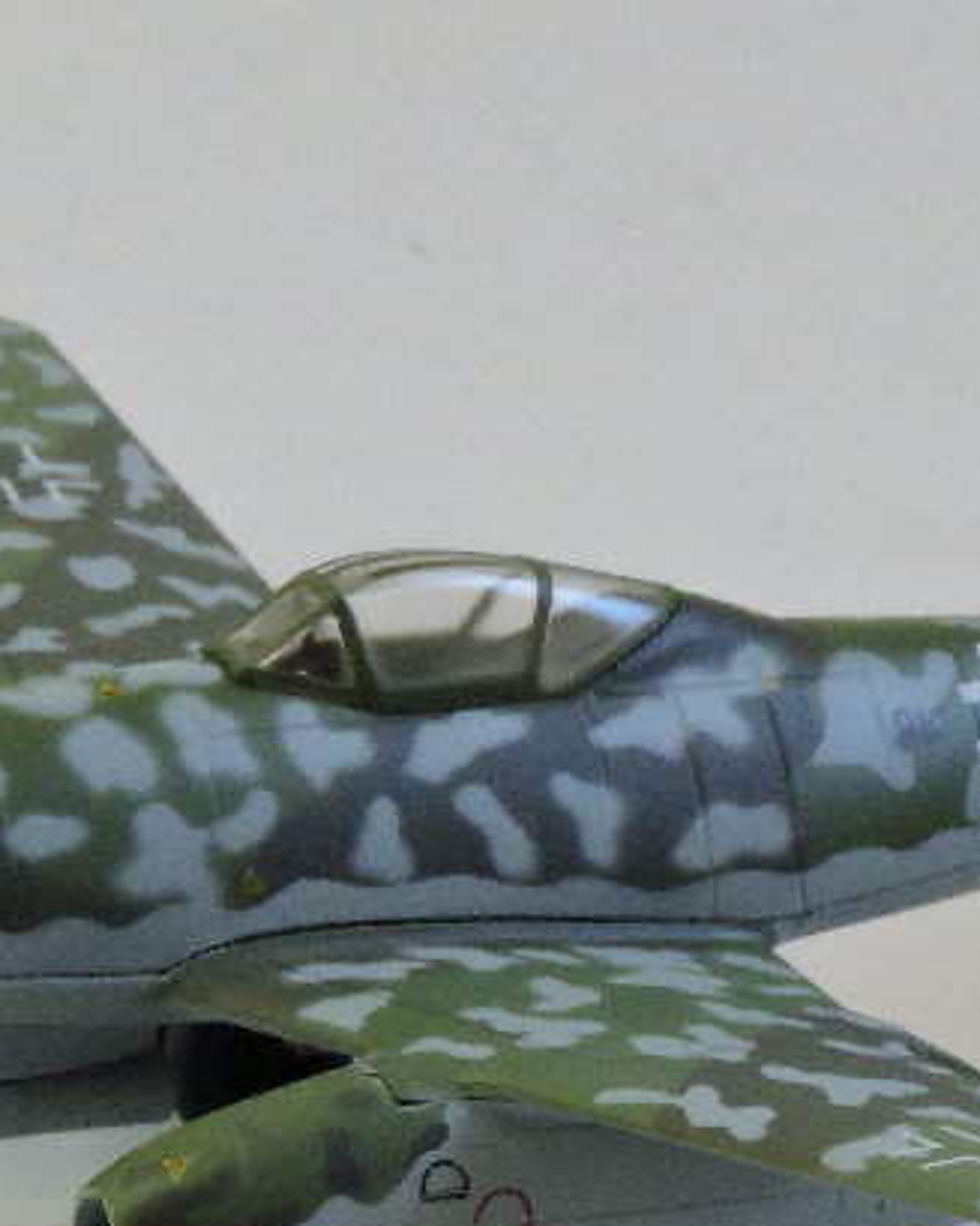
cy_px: 916
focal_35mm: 430
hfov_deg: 3.6
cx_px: 527
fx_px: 15596
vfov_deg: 4.5
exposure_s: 1/80
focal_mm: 35.8
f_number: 7.6
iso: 1600
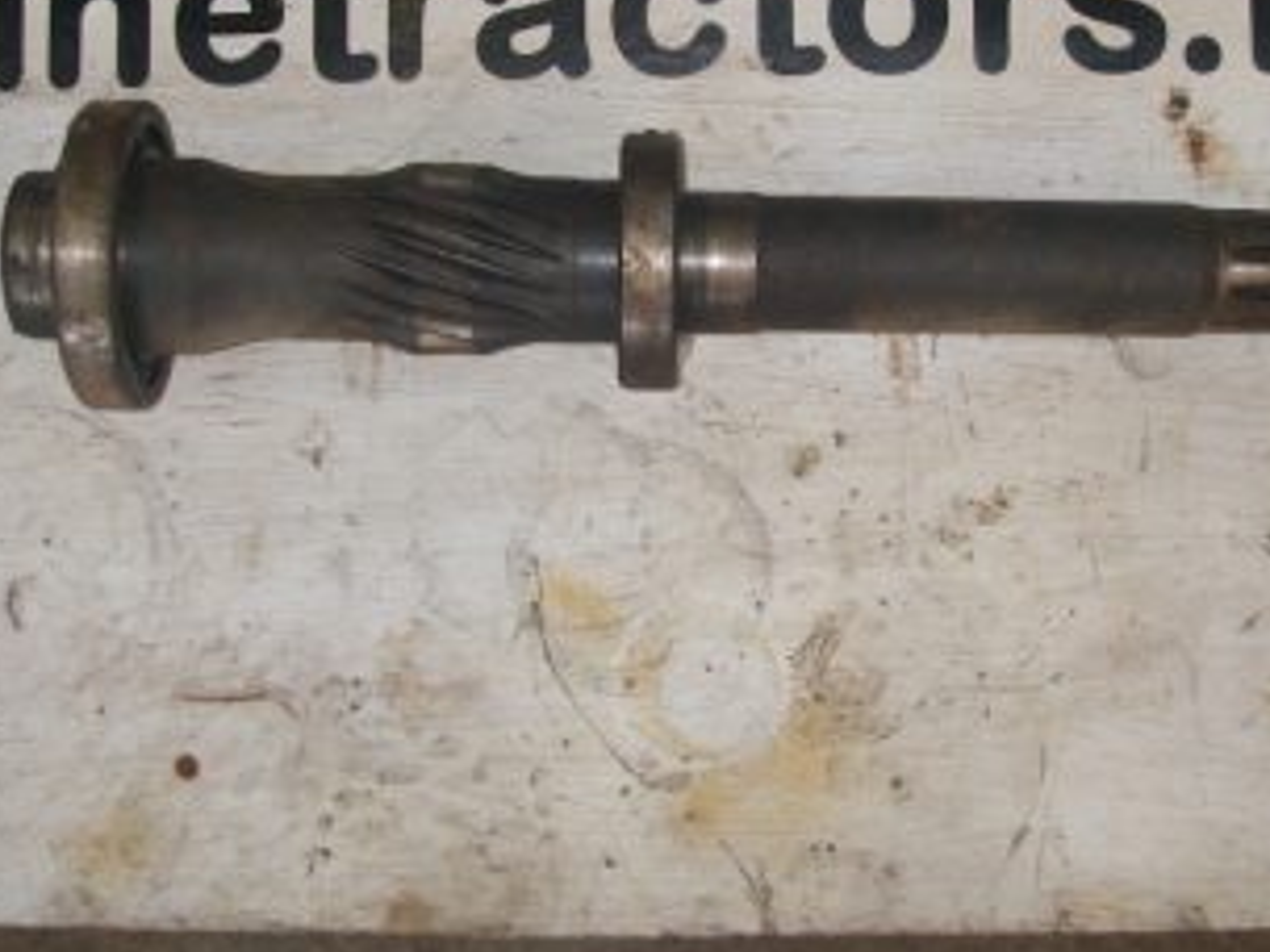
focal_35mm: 56
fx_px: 2055
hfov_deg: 34.3
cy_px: 305
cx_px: 639
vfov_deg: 25.9
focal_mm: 6.3
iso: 200
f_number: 3.3
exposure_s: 1/40
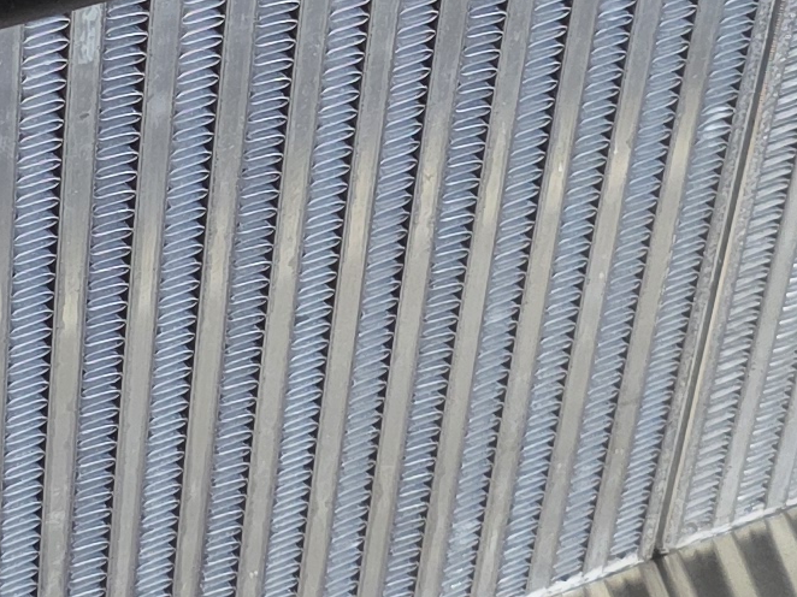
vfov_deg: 10.5
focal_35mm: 139
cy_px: -126
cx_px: 323
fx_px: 3199
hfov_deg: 14.2
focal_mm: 6.3
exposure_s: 1/120
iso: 250
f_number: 1.7
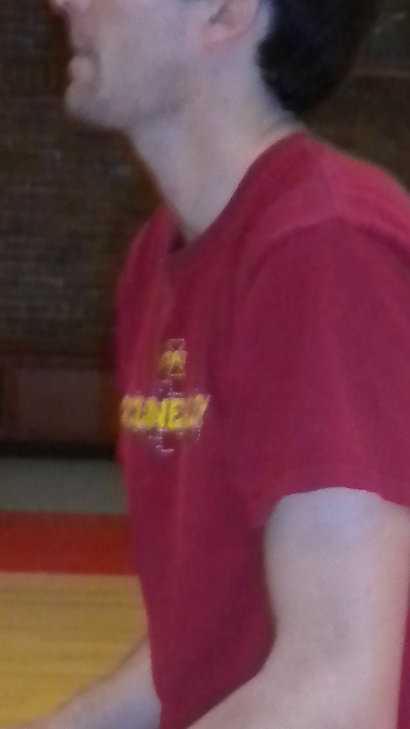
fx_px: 2475
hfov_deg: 9.5
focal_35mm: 128
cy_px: 942
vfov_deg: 15.9
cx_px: 123
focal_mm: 6.3
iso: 400
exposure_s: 1/30
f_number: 3.1
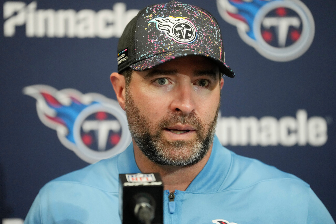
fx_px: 1866
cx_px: 168
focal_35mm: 200
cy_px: 112
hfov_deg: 10.3
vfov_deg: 6.9
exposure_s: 1/640
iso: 5000
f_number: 2.8
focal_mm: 200
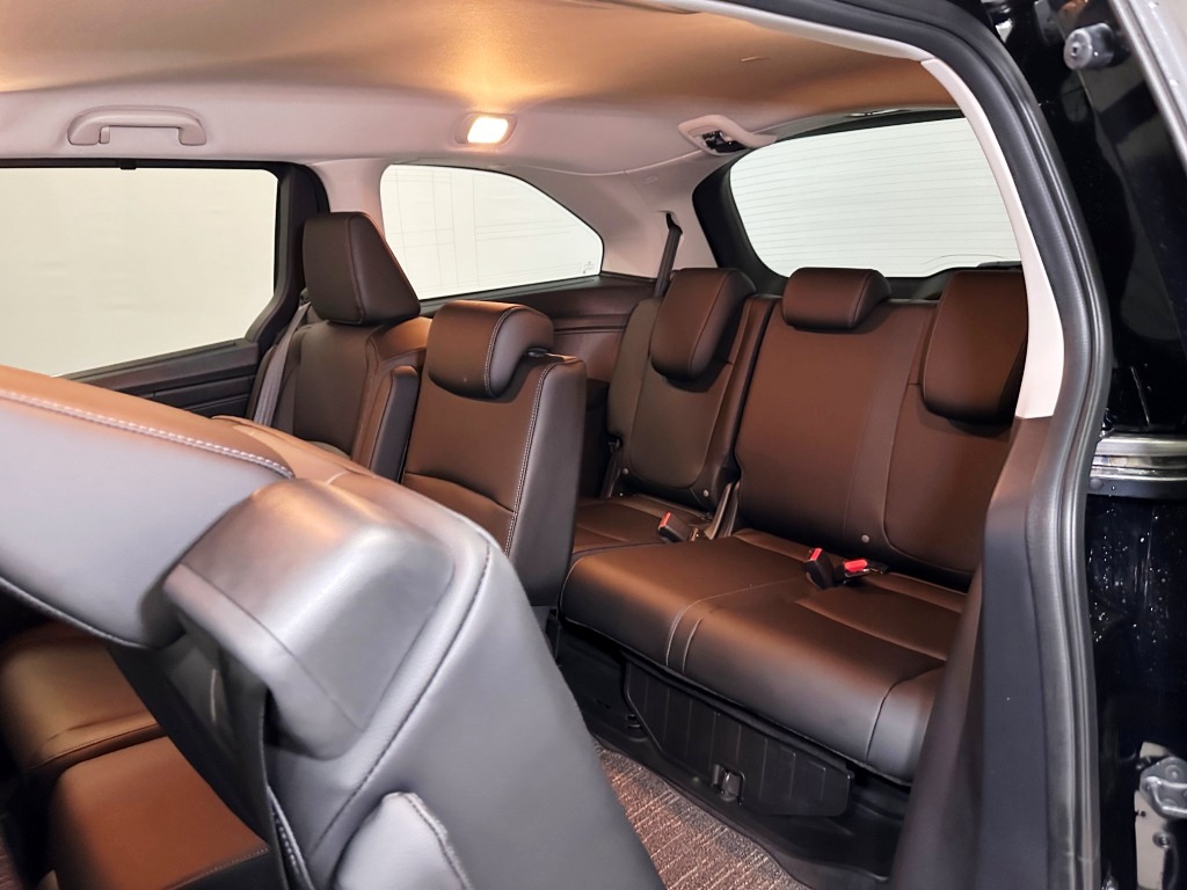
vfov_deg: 56.8
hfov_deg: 71.6
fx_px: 823
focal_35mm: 24
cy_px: 445
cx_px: 594
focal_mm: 6.86
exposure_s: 1/30
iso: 800
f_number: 1.78
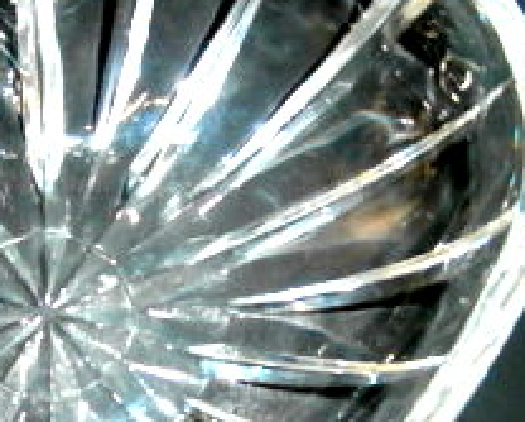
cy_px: 306
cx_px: 103
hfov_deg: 25.9
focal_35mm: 72
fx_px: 1120
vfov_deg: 21.2
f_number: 3
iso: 200
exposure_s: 1/30
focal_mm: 4.2
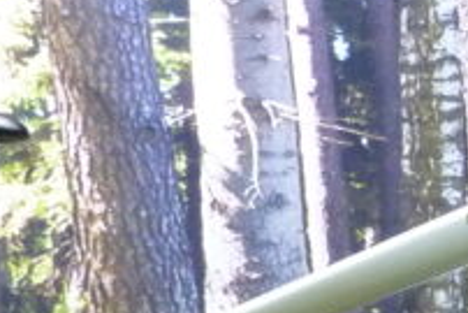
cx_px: 258
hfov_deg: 15.0
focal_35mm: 137
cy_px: 413
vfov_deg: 9.8
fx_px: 1782
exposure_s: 1/40
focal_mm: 4.5
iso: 400
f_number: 2.8
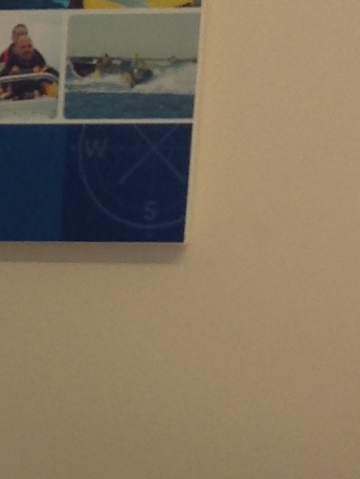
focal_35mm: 215
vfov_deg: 8.7
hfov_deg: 6.7
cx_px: -375
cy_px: 963
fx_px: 2980
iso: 50
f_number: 2.4
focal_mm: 4.12
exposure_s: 1/24
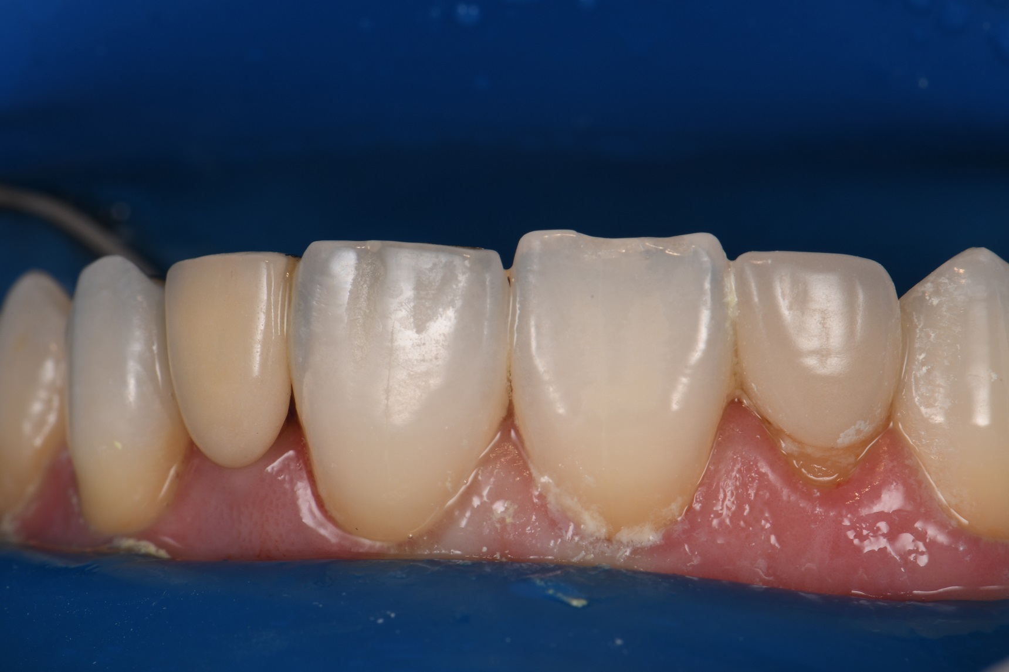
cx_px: 504
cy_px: 336
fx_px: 3531
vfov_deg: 10.9
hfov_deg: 16.3
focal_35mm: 126
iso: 200
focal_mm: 105
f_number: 32
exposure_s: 1/160
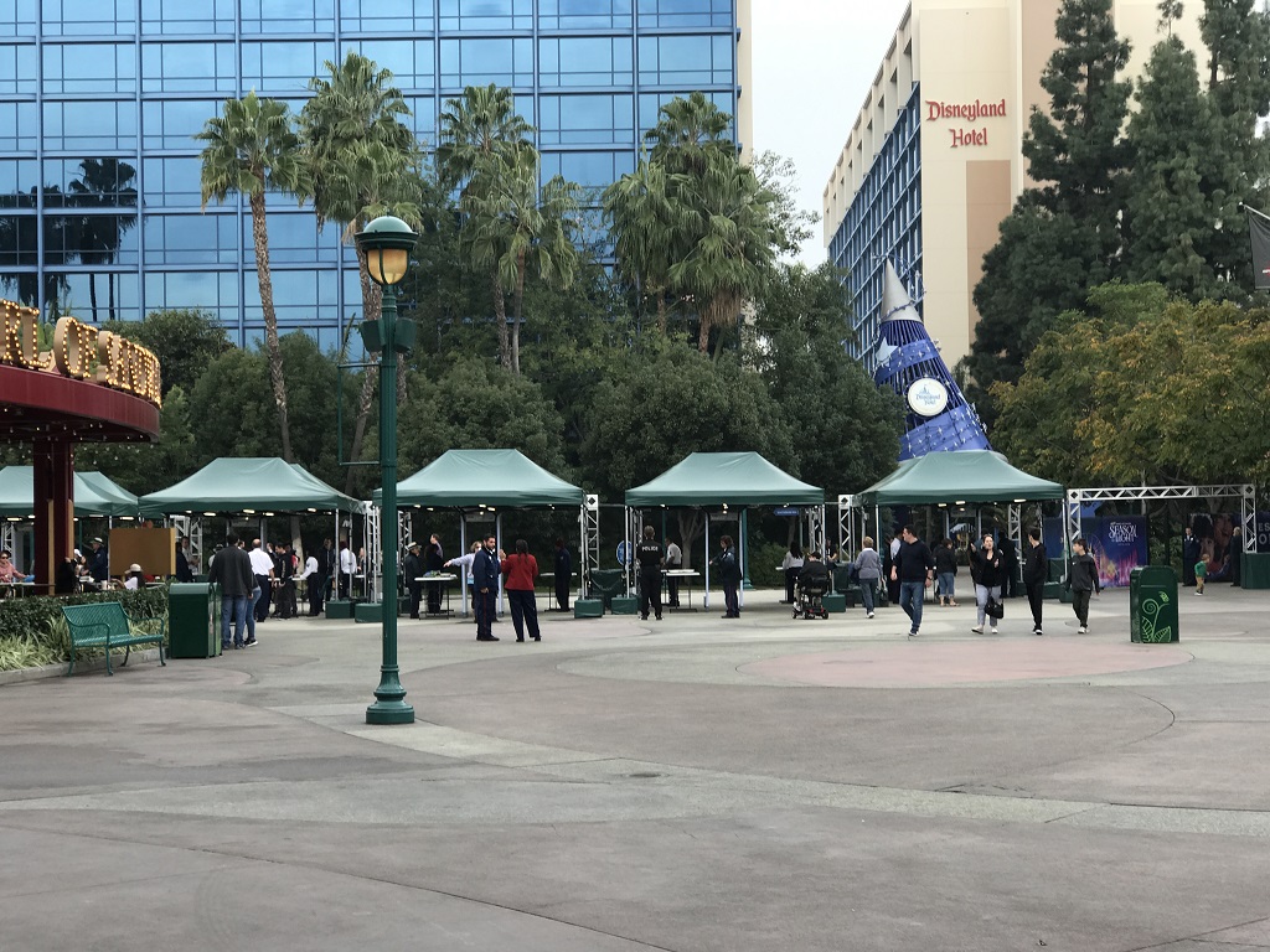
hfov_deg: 33.8
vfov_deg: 25.7
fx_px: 2091
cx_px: 635
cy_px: 476
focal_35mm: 57
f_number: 2.8
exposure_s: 1/143
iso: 20
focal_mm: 6.6
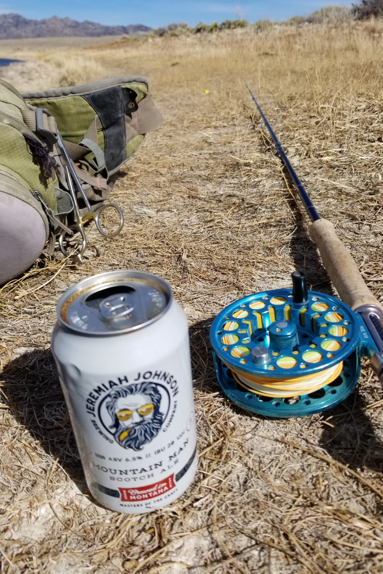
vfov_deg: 65.5
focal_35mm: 28
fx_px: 447
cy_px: 278
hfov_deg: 46.4
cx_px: 203
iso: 50
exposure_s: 1/4128
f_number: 1.7
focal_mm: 4.25
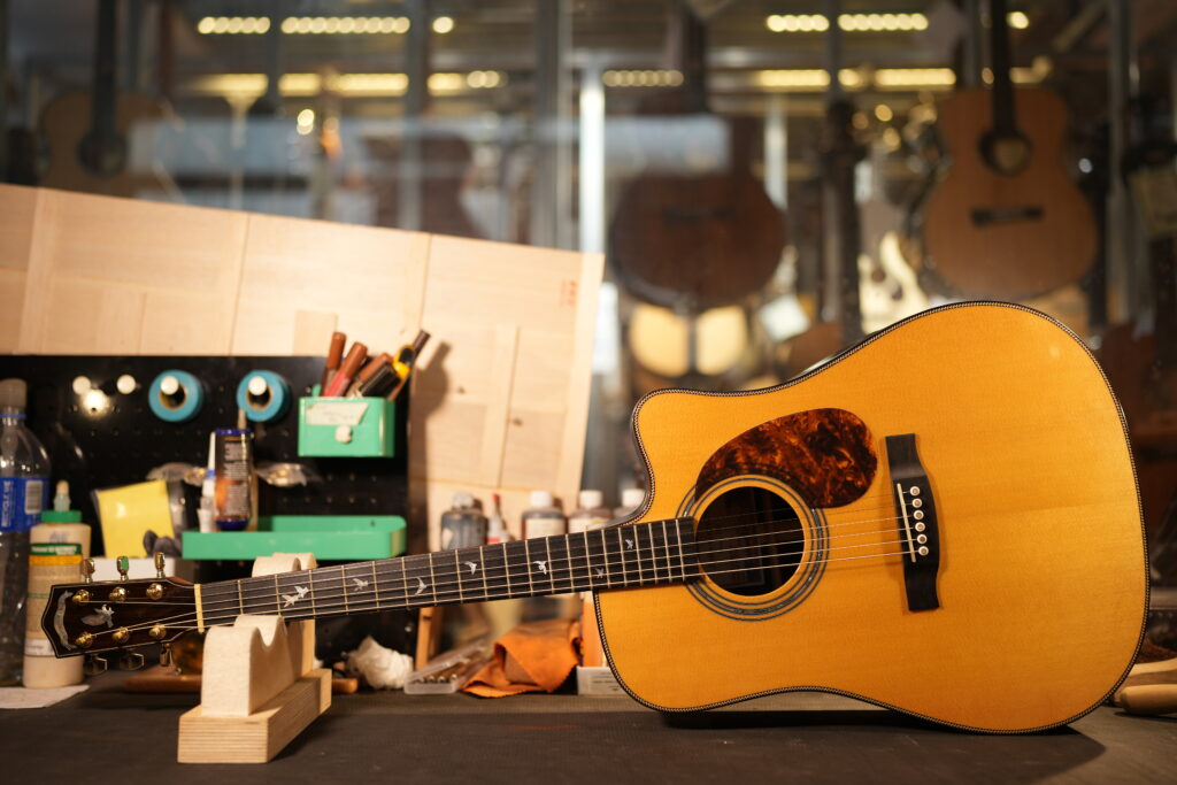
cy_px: 392
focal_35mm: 35
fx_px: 1144
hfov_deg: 54.4
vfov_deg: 37.9
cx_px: 588
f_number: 1.4
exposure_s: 1/60
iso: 100
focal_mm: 35
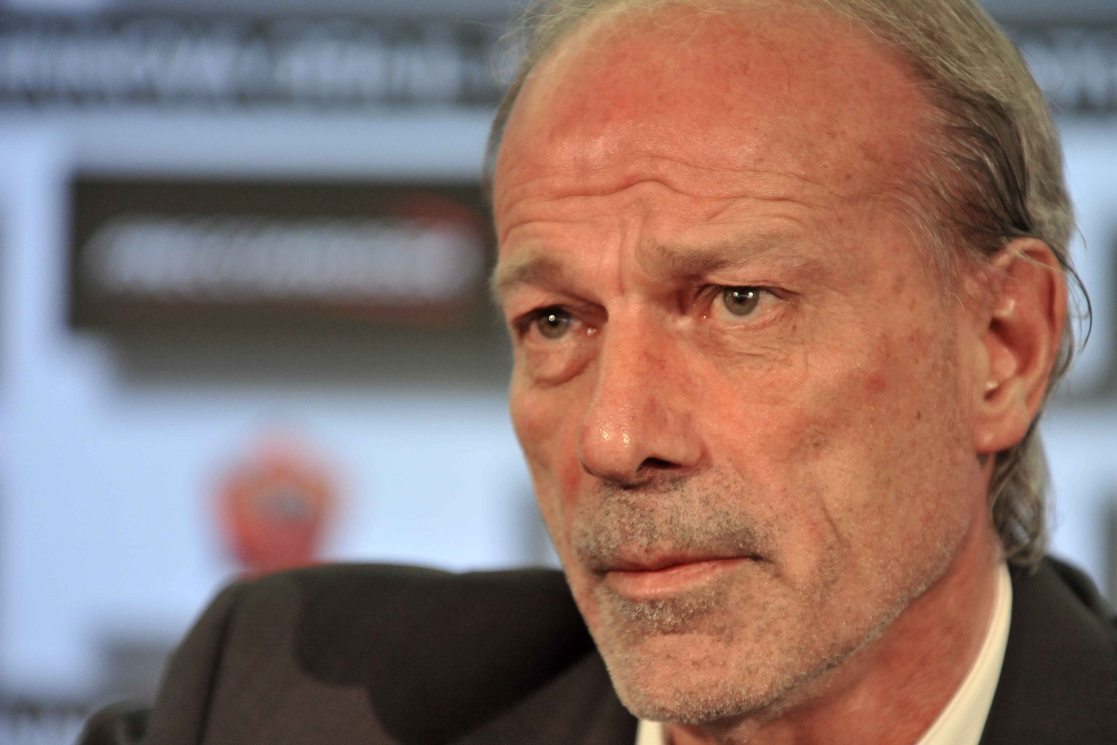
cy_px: 372
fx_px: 8687
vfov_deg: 4.9
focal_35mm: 280
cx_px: 558
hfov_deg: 7.4
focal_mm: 280
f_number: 4.5
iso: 2500
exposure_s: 1/160
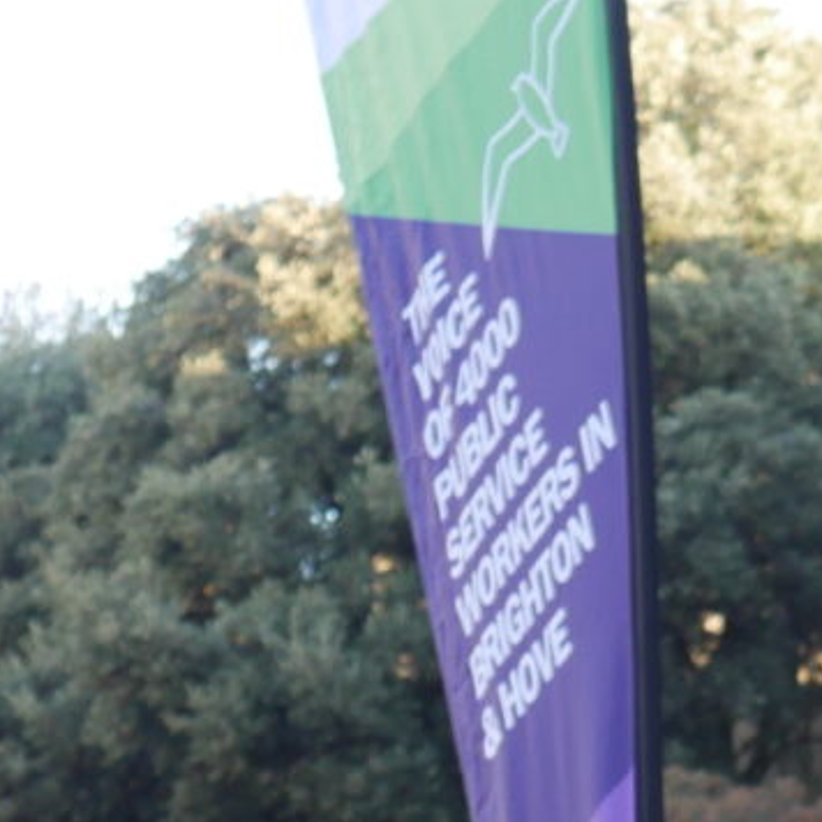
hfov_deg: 7.7
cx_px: 1238
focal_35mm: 224
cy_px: 1478
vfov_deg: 7.6
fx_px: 6018
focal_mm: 22
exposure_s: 1/60
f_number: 4.7
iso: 200
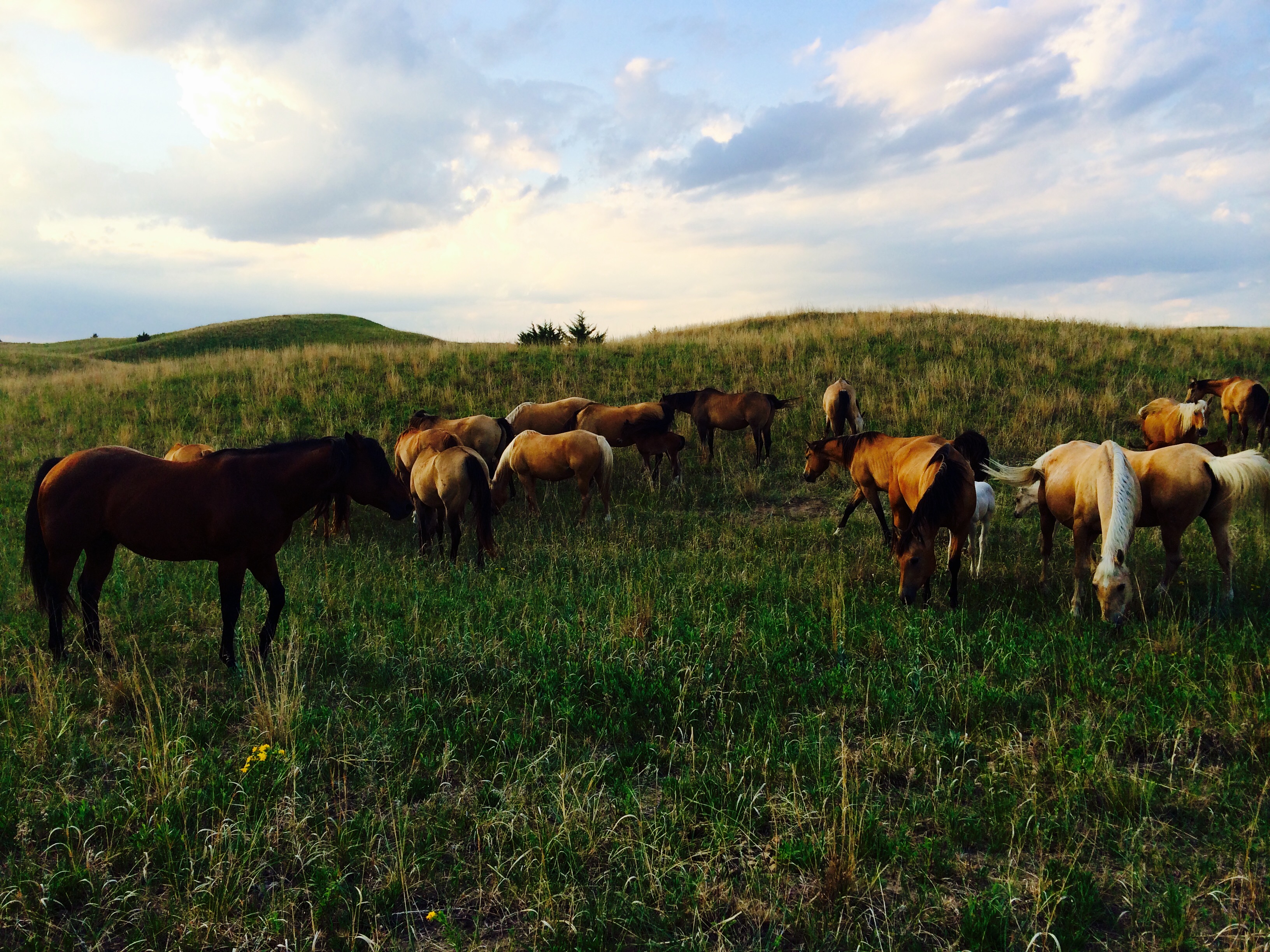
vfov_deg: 46.8
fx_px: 1101
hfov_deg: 60.0
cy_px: 476
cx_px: 635
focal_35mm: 30
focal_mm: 4.12
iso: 32
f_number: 2.2
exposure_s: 1/507
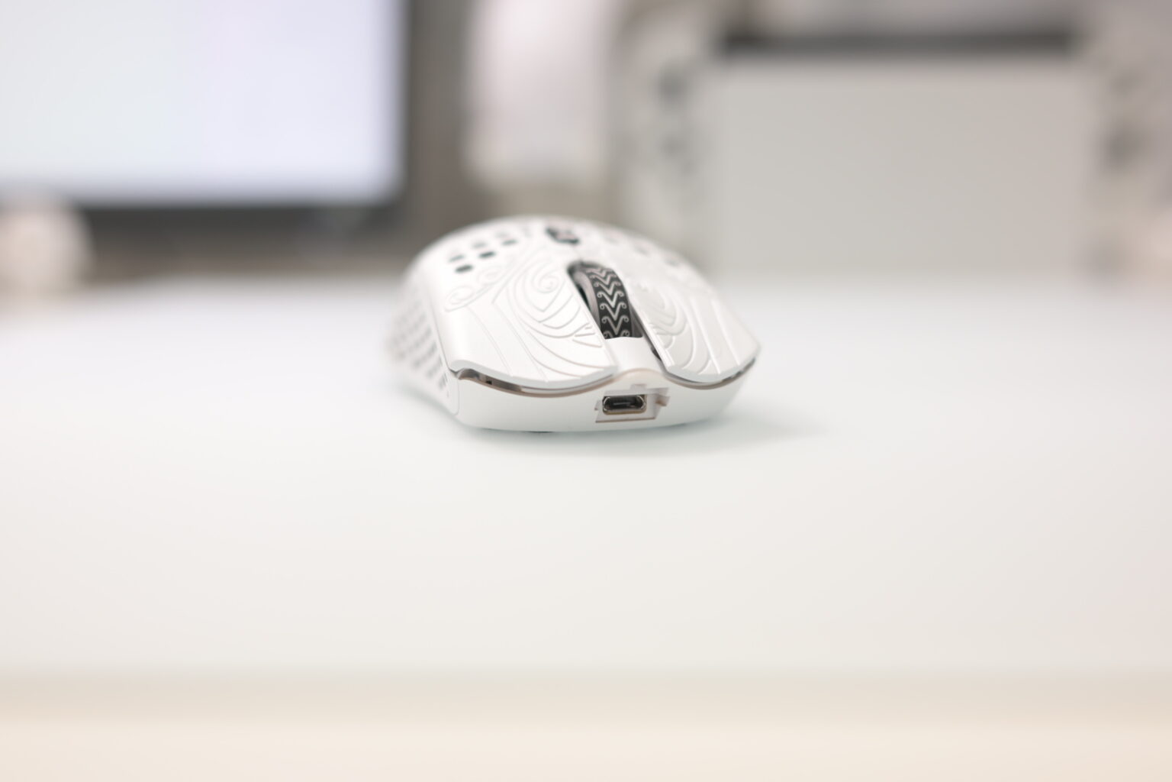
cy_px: 391
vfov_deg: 33.4
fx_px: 1302
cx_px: 586
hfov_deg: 48.5
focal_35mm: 40
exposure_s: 1/60
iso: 320
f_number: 2.8
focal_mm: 40
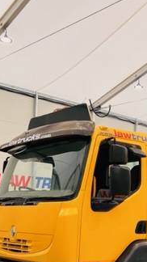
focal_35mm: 56
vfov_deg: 36.8
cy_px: 177
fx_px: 388
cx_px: 153
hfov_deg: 20.6
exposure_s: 1/221
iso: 40
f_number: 1.5
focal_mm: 5.7
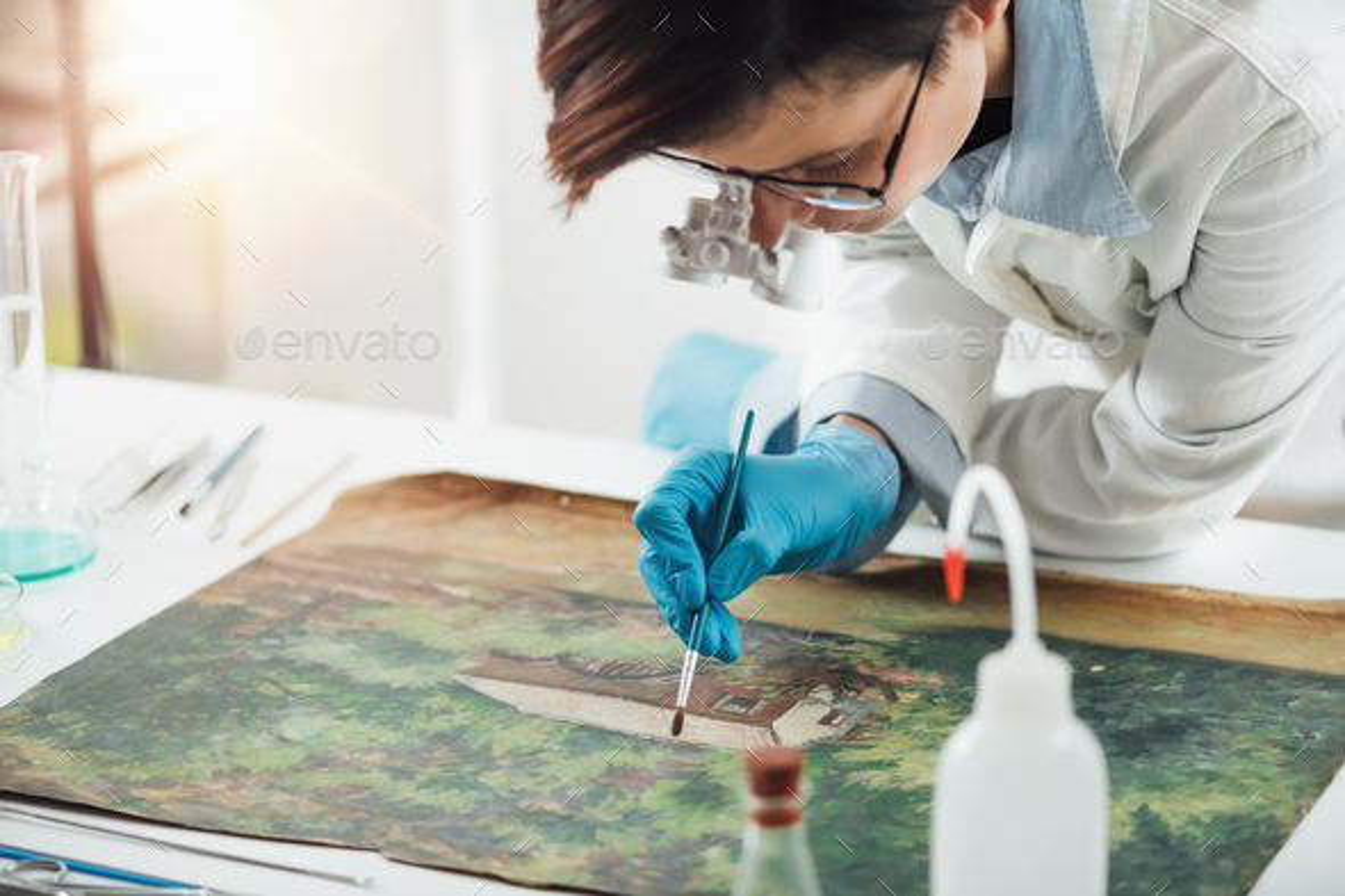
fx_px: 3922
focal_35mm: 105
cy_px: 448
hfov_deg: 19.5
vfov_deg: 13.0
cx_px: 672
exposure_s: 1/200
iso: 64
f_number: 3.5
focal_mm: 105
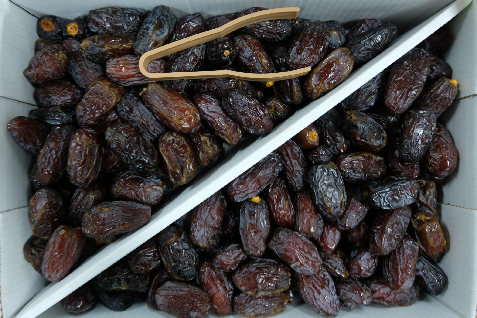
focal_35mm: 24
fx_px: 318
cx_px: 238
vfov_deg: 53.1
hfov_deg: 73.7
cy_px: 159
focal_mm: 16
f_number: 3.5
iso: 200
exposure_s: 1/4.3
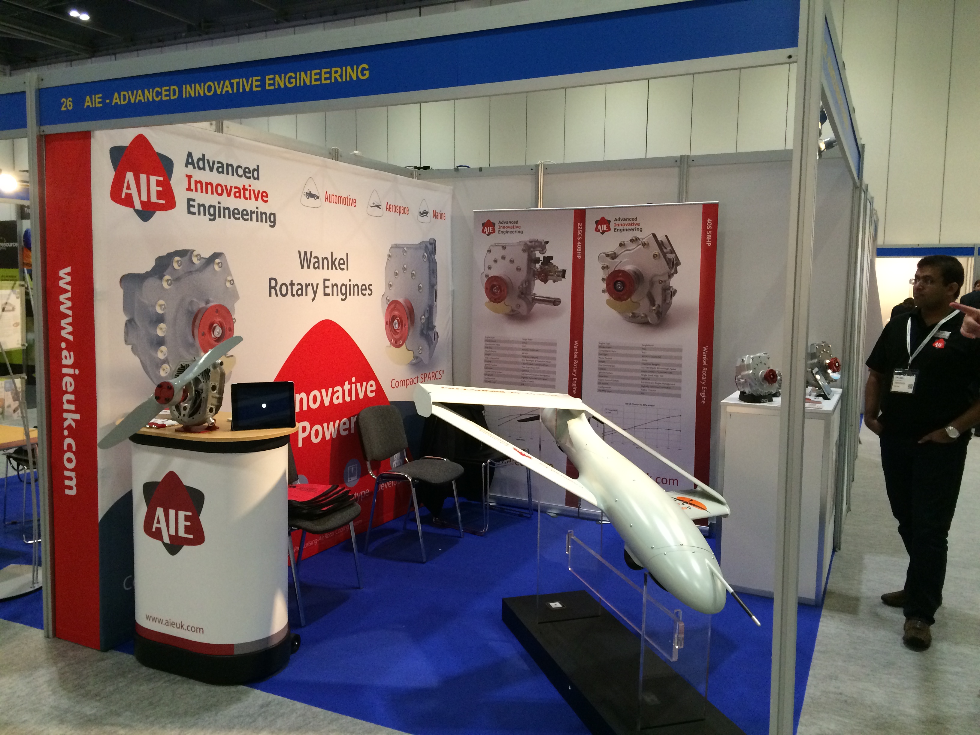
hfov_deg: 61.7
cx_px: 490
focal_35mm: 29
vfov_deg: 48.2
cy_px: 368
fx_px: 821
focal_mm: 4.15
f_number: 2.2
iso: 200
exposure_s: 1/30
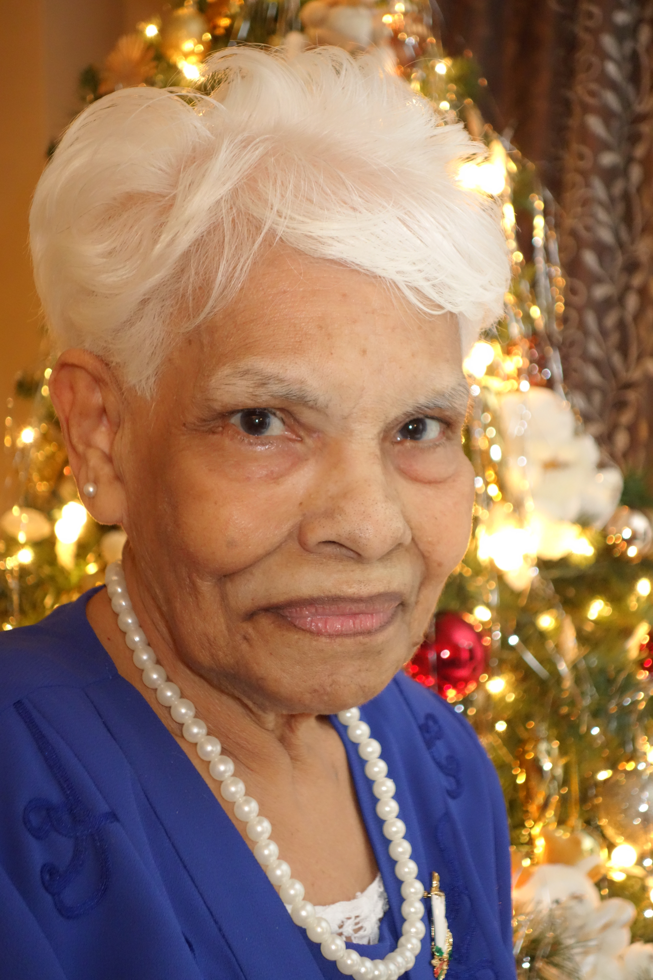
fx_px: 1714
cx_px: 326
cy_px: 490
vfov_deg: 31.9
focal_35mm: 63
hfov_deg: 21.6
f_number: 3.5
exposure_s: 1/30
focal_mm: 23.55
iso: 1600
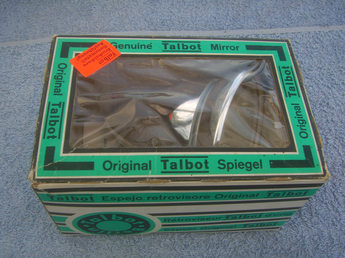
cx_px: 172
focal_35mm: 38
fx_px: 379
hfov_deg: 49.0
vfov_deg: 37.7
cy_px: 129
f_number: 5.7
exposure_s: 1/100
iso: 50
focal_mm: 7.8
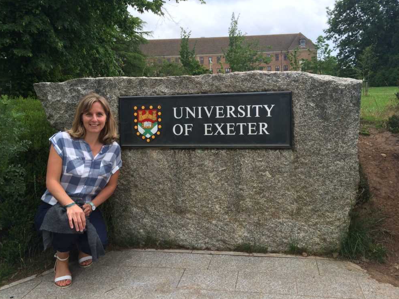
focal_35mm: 30
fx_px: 346
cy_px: 147
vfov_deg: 46.8
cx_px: 202
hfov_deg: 60.0
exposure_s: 1/805
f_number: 2.2
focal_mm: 4.15
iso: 32
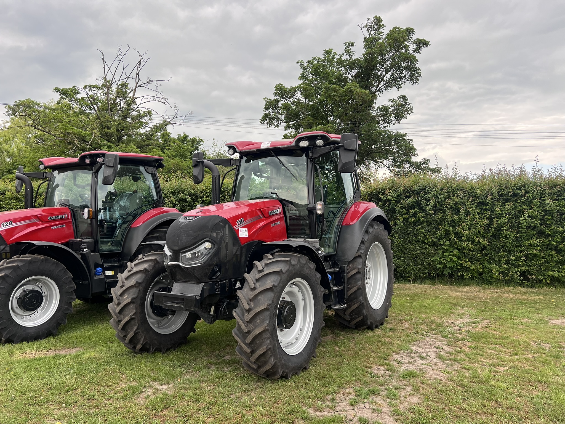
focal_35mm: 26
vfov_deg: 53.1
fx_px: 424
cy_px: 212
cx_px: 282
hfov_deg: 67.3
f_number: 1.5
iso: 50
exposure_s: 1/643
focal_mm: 5.7
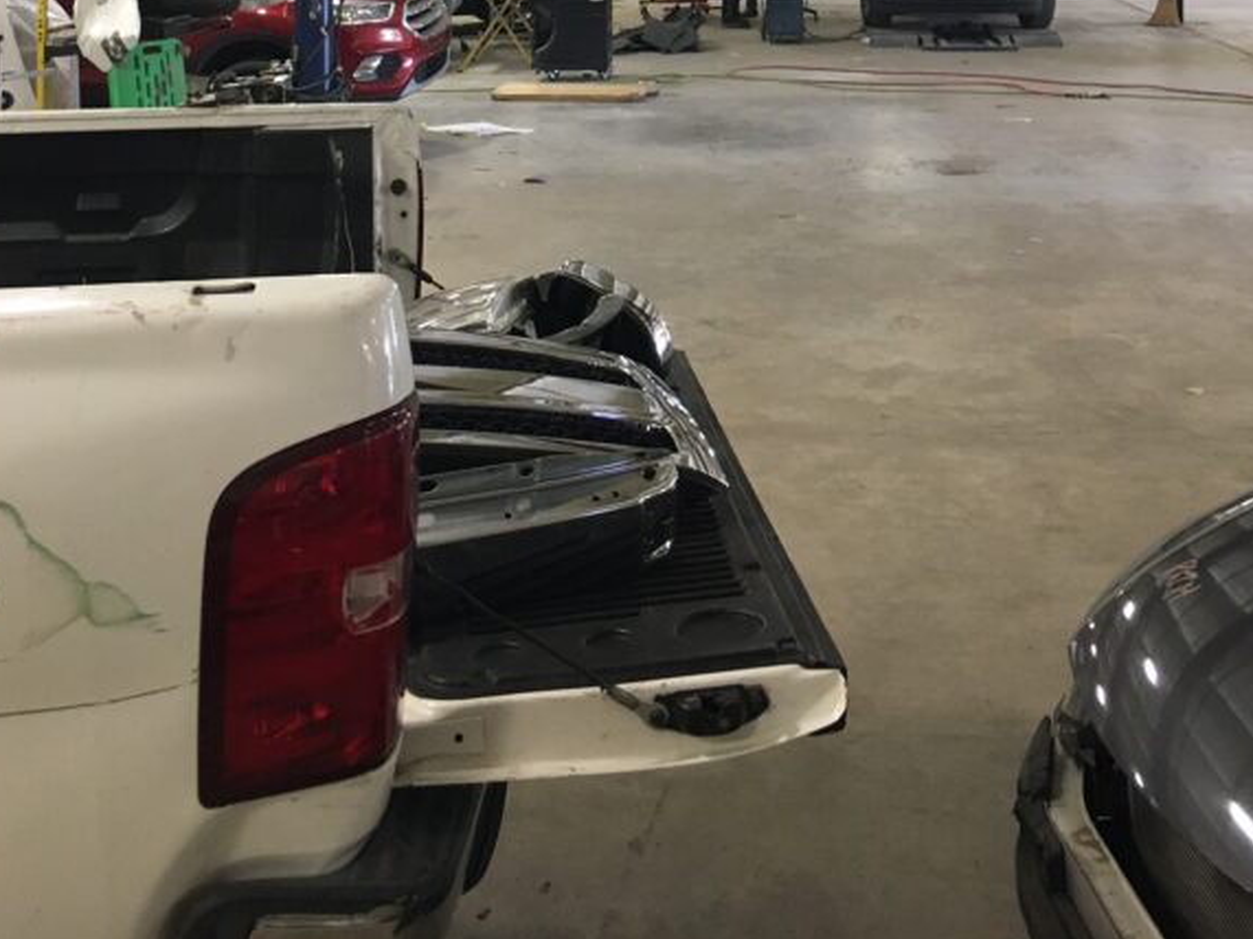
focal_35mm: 52
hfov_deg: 36.7
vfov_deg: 25.3
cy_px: -176
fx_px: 1882
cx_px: 744
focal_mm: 4.15
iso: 100
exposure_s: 1/30
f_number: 2.2
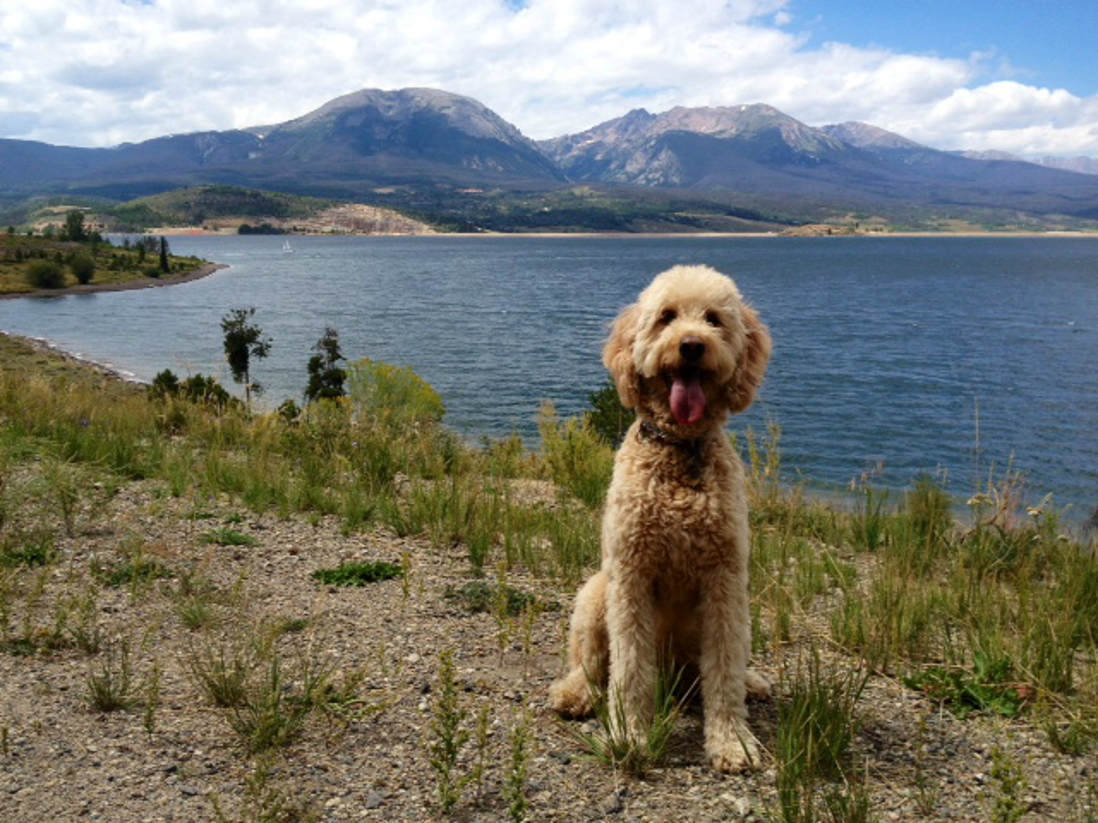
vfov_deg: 40.7
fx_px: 1110
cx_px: 549
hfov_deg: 52.6
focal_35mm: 35
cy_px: 412
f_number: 2.4
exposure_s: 1/1577
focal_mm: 4.28
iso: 50
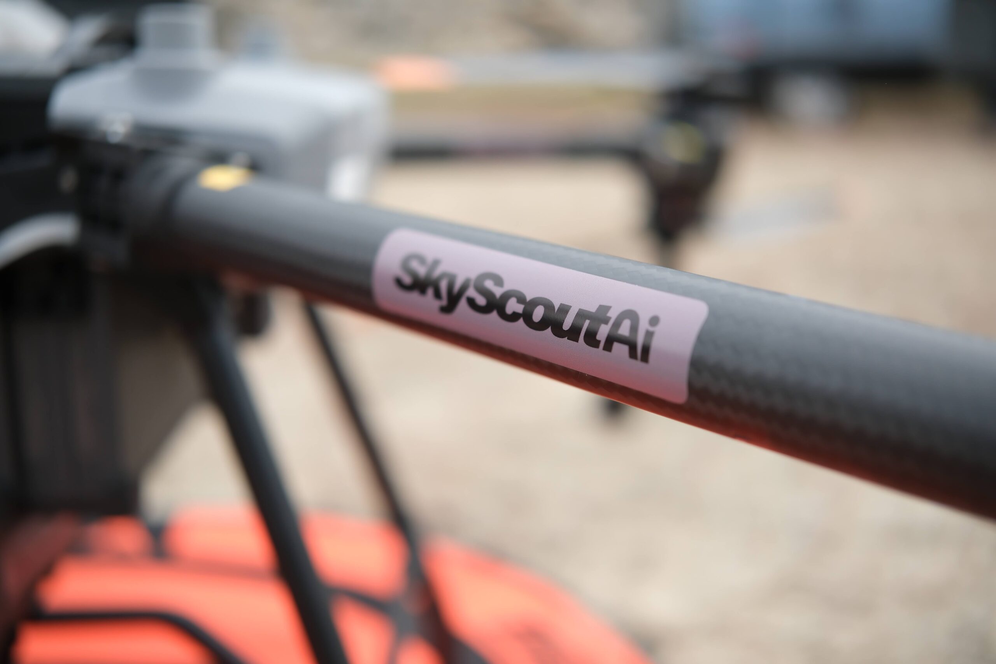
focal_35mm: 41
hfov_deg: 47.4
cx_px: 498
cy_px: 332
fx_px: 1134
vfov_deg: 32.6
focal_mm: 27
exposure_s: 1/4000
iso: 125
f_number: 1.2
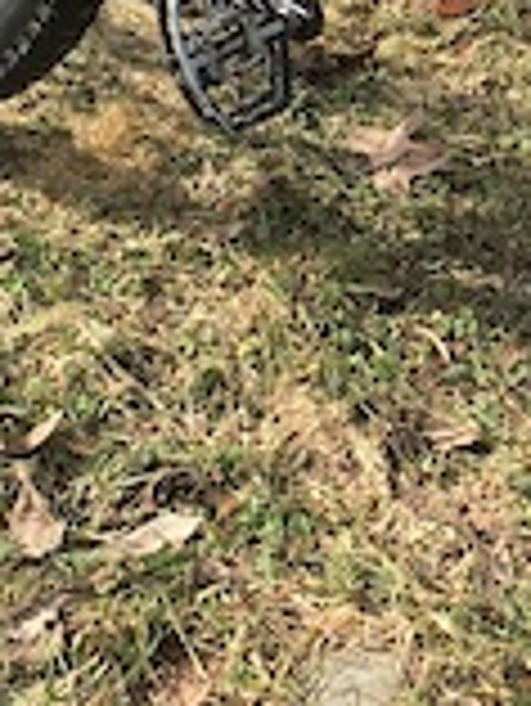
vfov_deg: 13.2
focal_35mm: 148
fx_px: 3023
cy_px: 40
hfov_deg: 9.9
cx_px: 639
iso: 25
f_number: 2.2
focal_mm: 4.15
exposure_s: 1/836
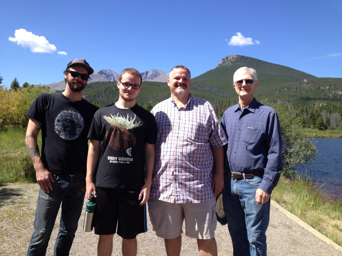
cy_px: 128
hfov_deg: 52.6
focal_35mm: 35
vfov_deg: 40.7
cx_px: 171
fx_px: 346
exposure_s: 1/986
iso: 50
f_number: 2.4
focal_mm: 4.28
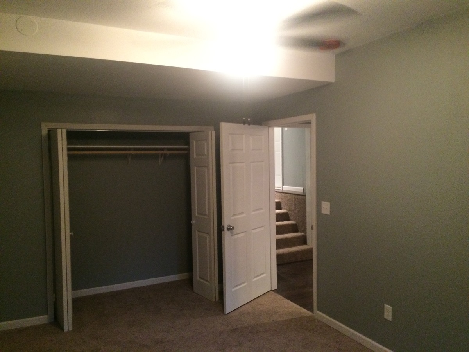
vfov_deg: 48.2
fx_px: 393
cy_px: 176
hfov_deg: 61.7
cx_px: 234
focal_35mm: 29
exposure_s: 1/20
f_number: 2.2
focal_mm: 4.15
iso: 320
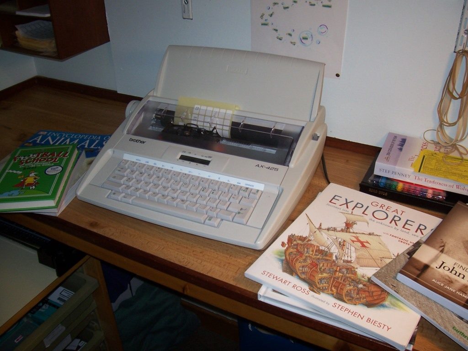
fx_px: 460
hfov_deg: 54.0
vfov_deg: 41.8
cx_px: 234
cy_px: 176
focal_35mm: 34
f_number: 2.7
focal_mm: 5.6
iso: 80
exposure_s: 1/60
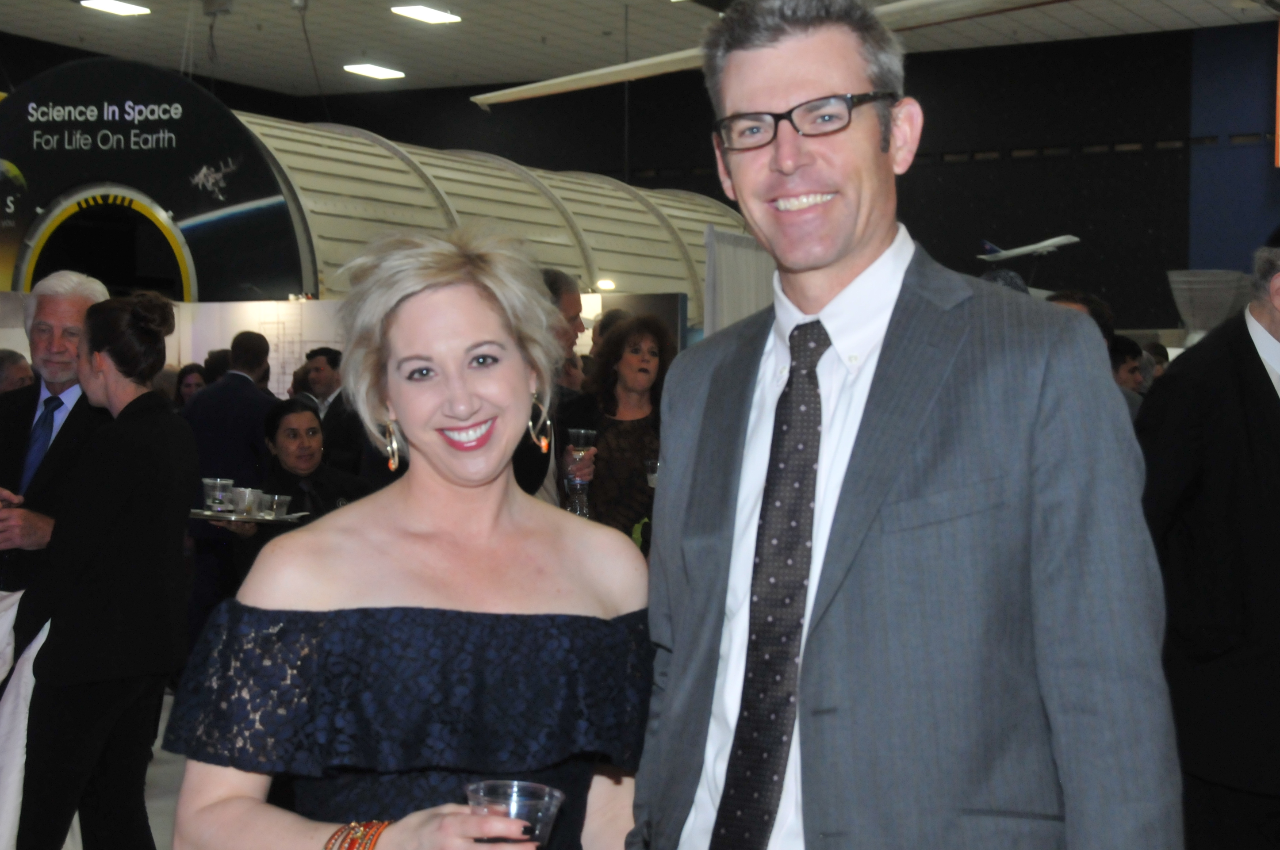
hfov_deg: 33.4
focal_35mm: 60
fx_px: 2131
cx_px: 646
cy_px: 402
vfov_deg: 22.6
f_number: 6.3
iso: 1250
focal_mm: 36
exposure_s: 1/60
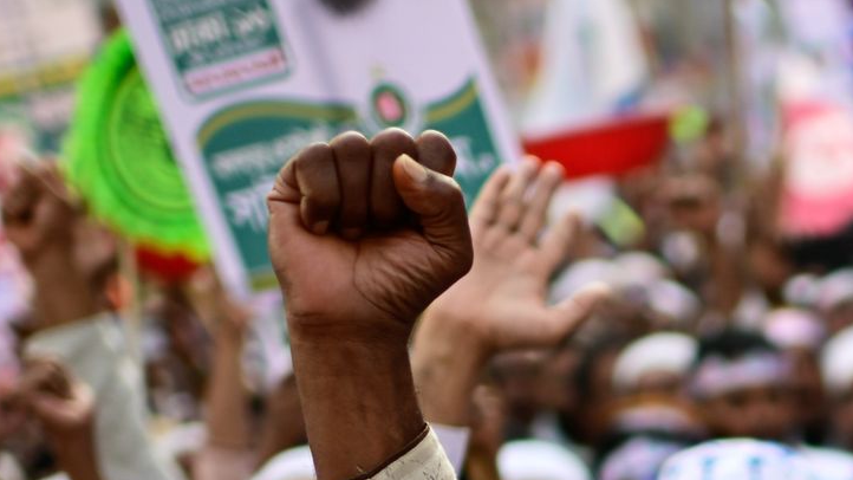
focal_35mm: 104
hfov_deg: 19.6
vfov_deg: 11.1
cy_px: 748
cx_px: 971
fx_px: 2352
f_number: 1.4
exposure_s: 1/1250
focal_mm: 35
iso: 160
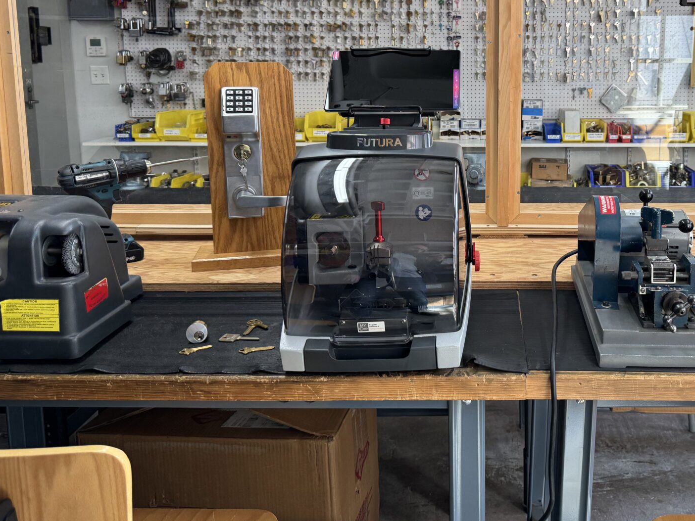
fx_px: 703
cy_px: 164
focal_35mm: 35
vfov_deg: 40.1
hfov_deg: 51.5
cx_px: 473
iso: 100
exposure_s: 1/120
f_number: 1.78
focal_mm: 6.76
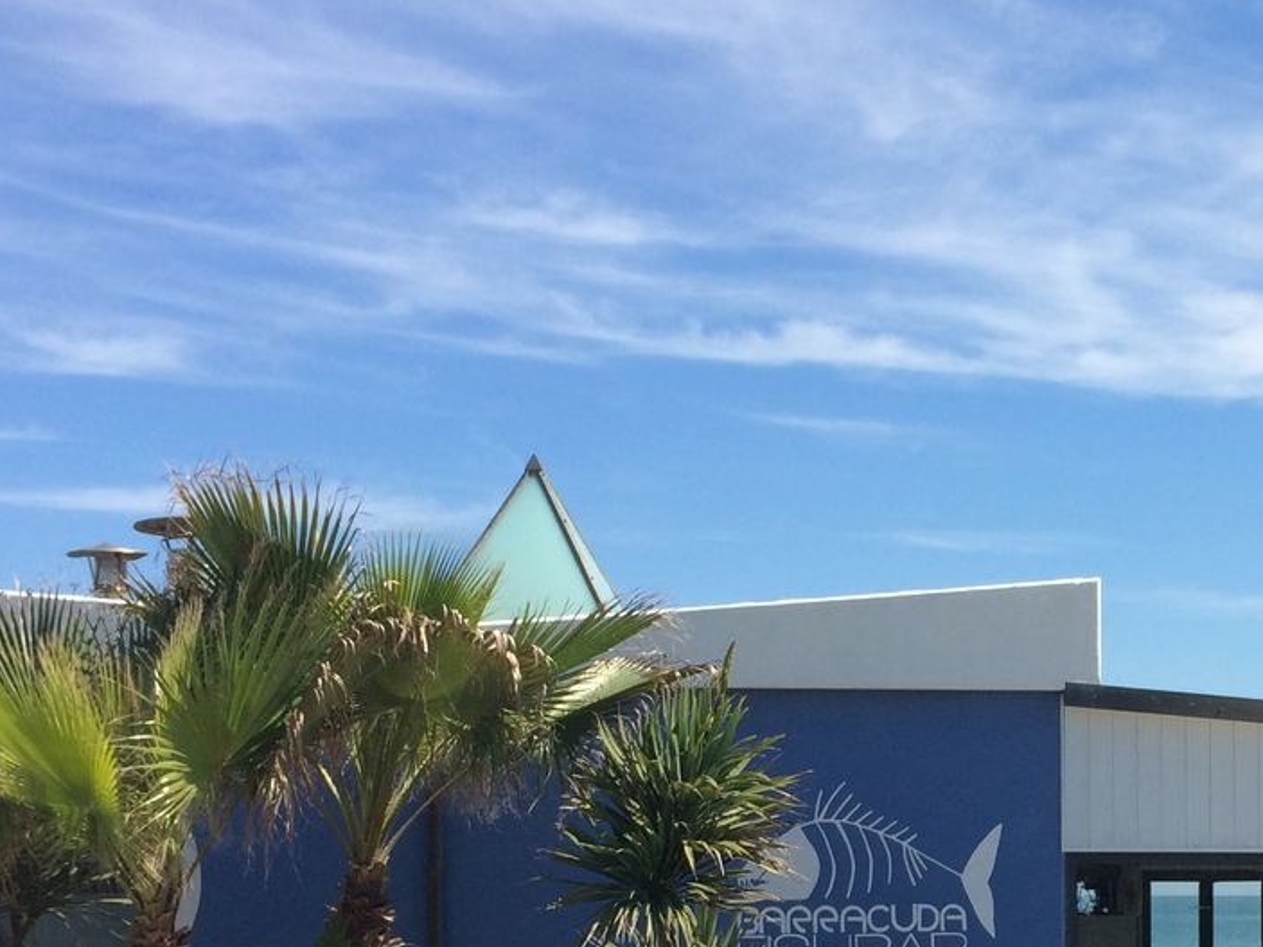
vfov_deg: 21.6
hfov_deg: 28.5
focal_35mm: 66
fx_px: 2408
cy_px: 888
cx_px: 1085
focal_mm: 4.15
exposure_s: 1/2160
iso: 32
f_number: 2.2
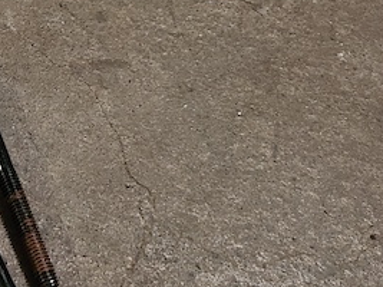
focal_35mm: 78
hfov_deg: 22.4
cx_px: -118
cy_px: 162
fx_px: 863
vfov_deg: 18.9
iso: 800
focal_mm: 5.4
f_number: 1.8
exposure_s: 1/24
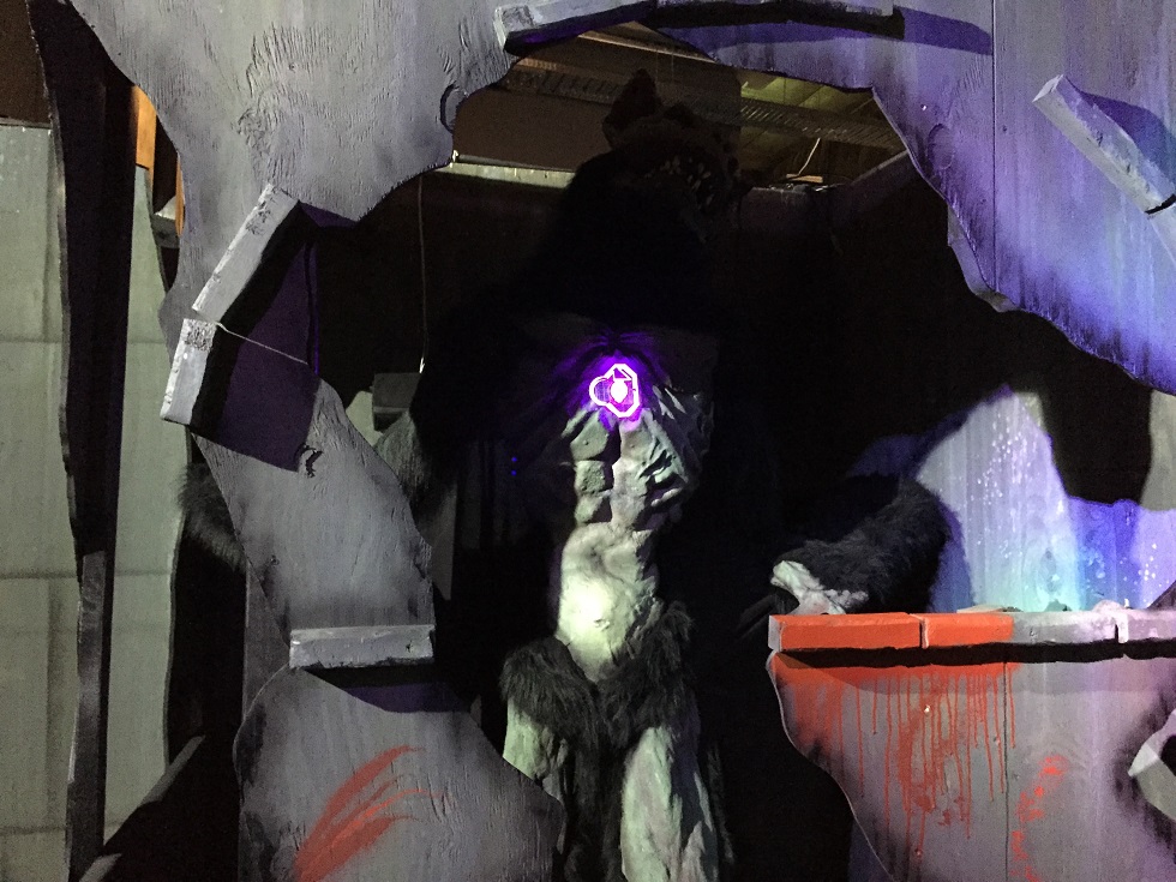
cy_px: 441
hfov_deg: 61.7
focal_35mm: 29
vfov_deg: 48.2
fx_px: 985
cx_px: 588
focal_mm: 4.15
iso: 1000
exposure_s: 1/15
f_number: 2.2
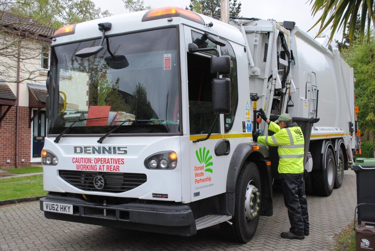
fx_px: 438
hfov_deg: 46.4
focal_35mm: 42
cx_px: 188
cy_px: 126
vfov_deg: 32.0
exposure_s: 1/125
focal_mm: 28
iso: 100
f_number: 5.6
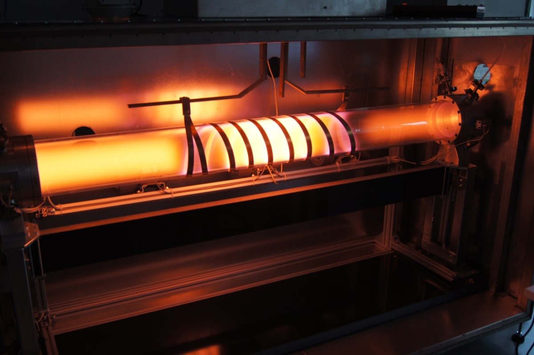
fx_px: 534
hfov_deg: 53.2
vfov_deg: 36.8
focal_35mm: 36
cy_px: 178
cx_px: 267
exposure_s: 1/40
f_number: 4
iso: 200
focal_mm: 24
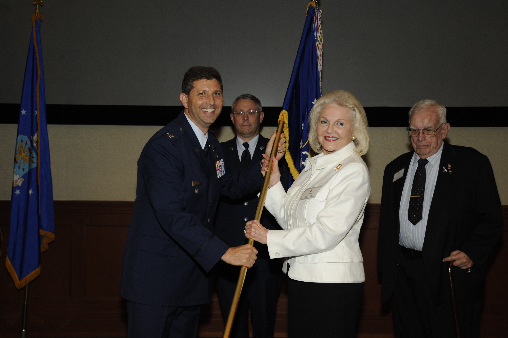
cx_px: 254
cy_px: 169
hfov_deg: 43.6
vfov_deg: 29.8
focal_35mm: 45
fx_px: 635
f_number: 7.1
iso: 1000
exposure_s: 1/125
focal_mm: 45
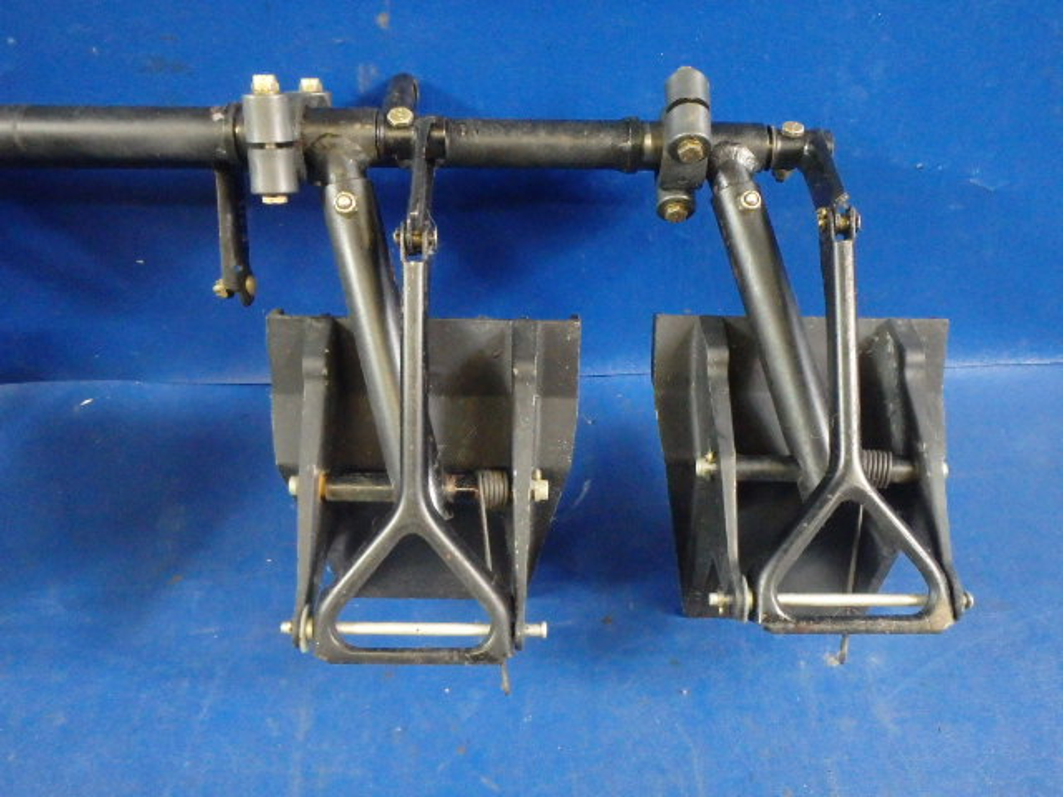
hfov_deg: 63.4
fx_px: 860
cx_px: 532
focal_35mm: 28
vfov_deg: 49.7
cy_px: 398
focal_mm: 5
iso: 2000
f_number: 3.9
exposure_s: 1/30
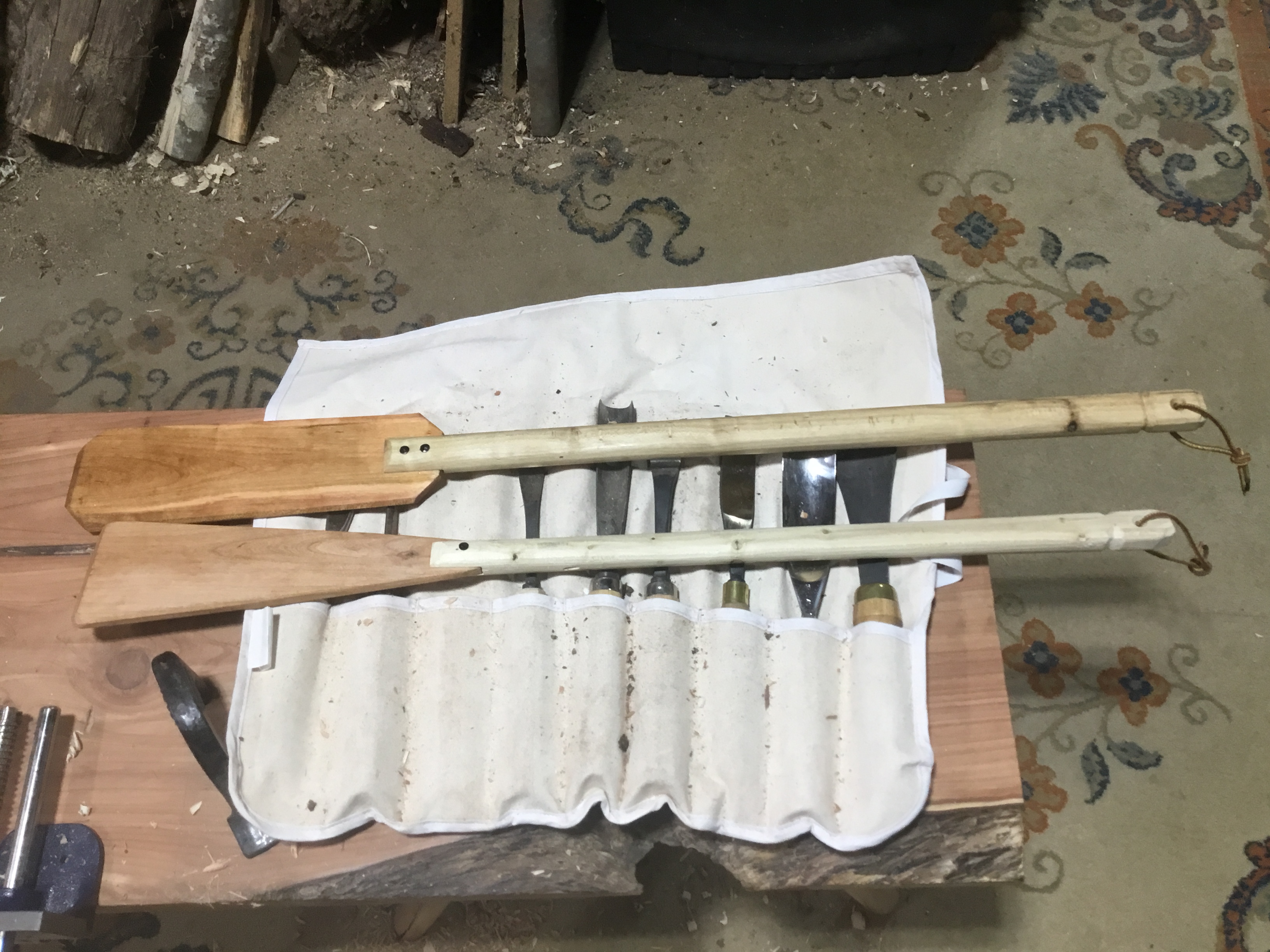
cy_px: 476
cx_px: 635
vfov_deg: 45.4
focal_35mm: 31
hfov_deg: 58.4
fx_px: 1137
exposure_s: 1/30
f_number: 2.4
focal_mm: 3.3
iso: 64
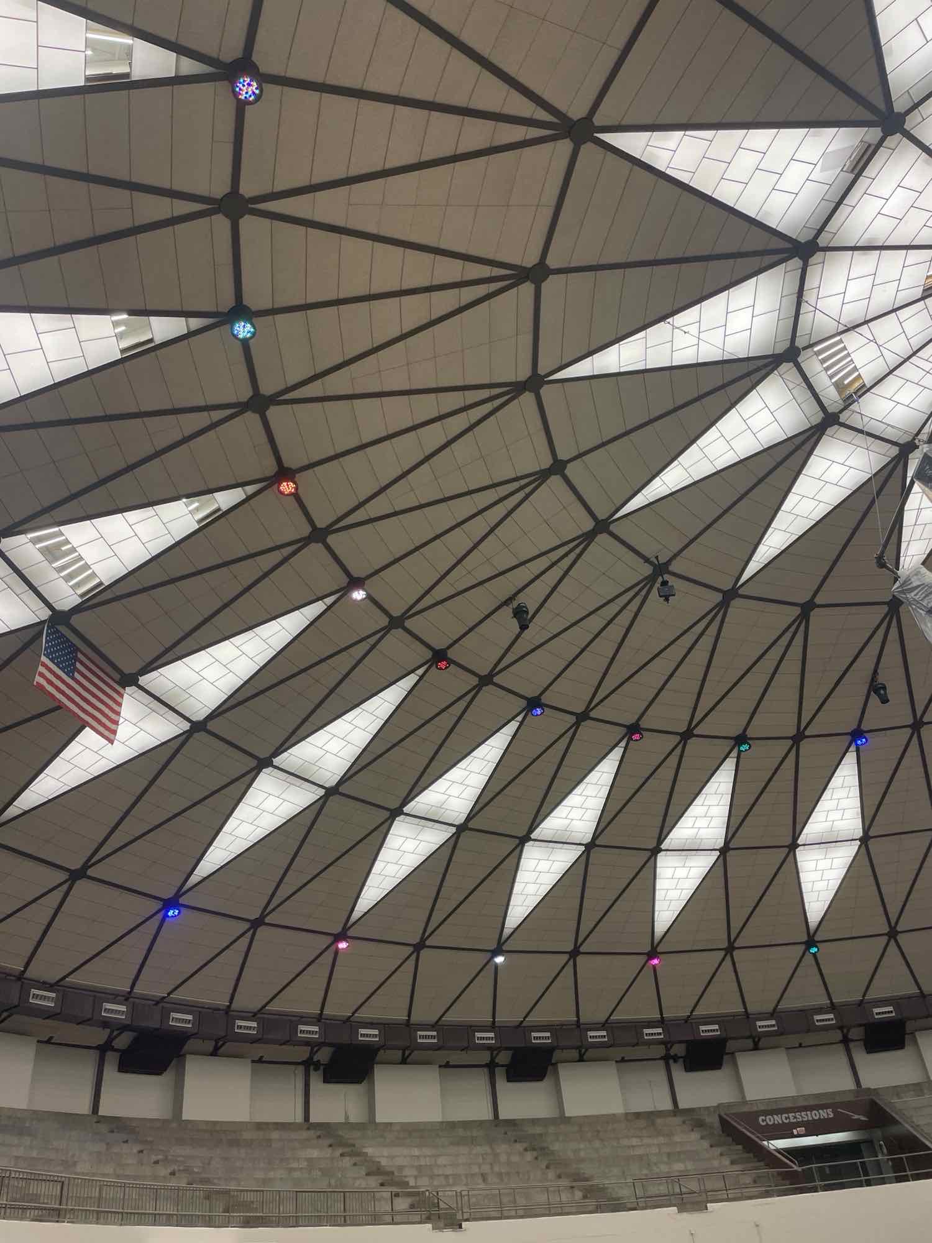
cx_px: 466
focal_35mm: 26
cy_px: 622
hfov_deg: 53.1
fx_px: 933
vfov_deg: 67.3
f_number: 1.6
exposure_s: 1/244
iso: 32
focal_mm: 4.2
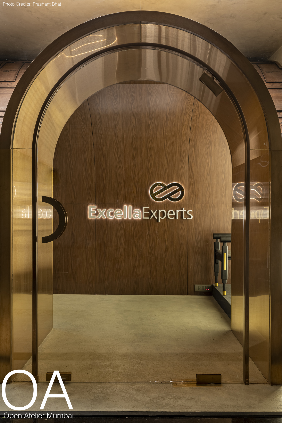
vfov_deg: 54.4
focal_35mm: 35
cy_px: 212
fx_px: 411
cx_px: 141
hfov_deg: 37.9
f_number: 8
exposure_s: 1/30
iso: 100
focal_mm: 35
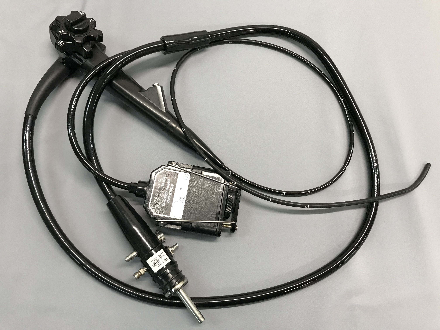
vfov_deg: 49.7
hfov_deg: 63.4
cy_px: 165
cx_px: 220
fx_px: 356
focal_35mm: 28
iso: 25
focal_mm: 3.99
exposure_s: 1/40
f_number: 1.8
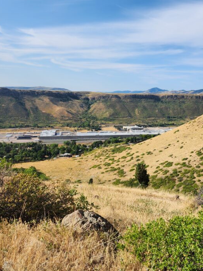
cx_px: 196
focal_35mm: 34
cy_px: 138
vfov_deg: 53.9
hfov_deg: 37.9
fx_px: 266
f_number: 1.8
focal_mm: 5.4
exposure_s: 1/1641
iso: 20
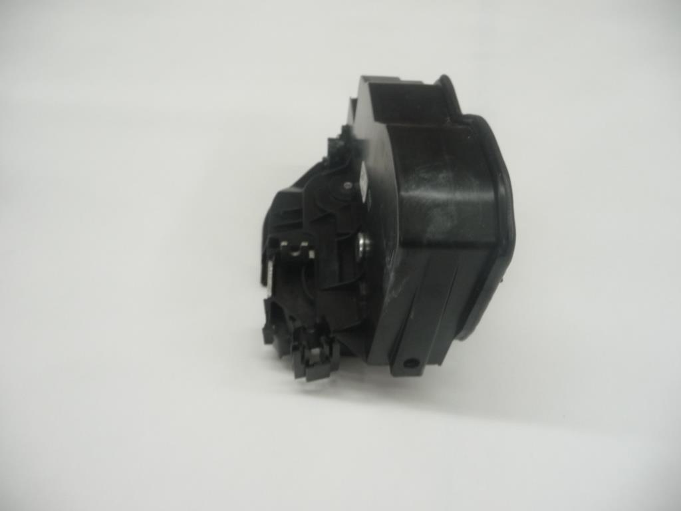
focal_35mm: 28
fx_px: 551
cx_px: 340
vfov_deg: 49.7
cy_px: 256
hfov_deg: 63.4
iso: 160
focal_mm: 4.7
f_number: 3.3
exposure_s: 1/30
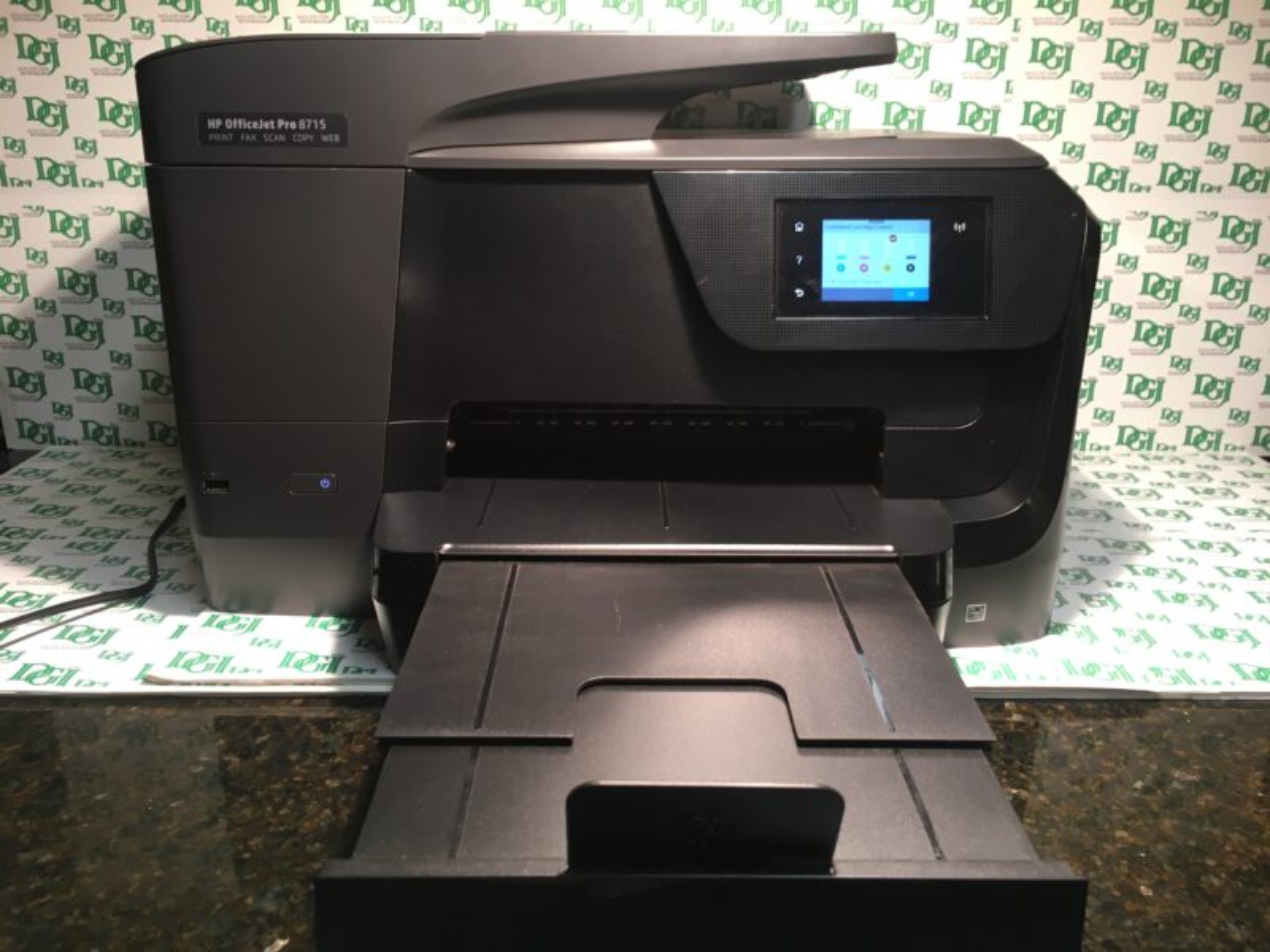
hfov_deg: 61.7
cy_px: 476
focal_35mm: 29
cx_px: 635
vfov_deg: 48.2
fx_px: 1064
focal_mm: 4.15
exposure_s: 1/30
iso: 50
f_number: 2.2
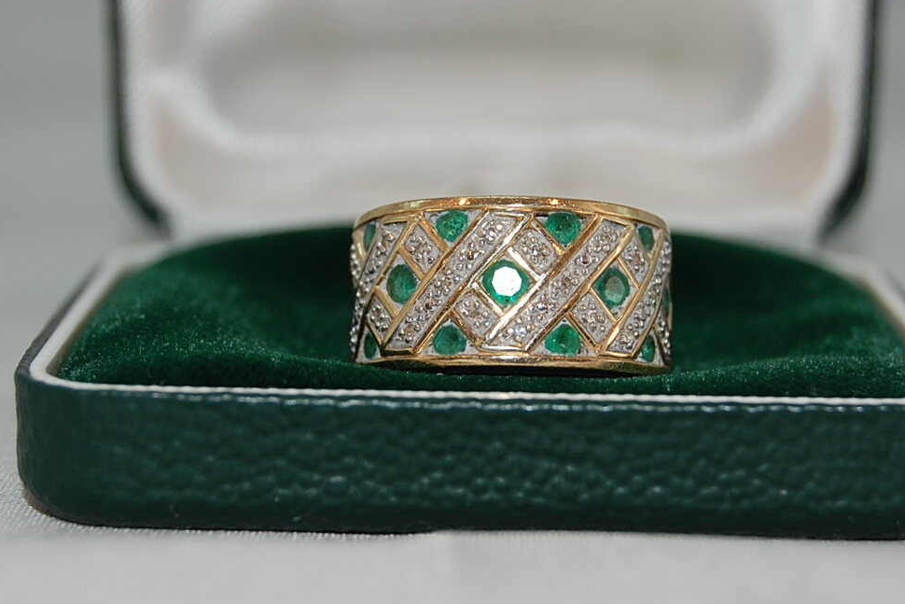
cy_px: 268
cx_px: 520
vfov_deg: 10.7
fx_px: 3212
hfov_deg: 16.0
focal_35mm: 128
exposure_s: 1/60
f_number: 5.6
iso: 320
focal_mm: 55
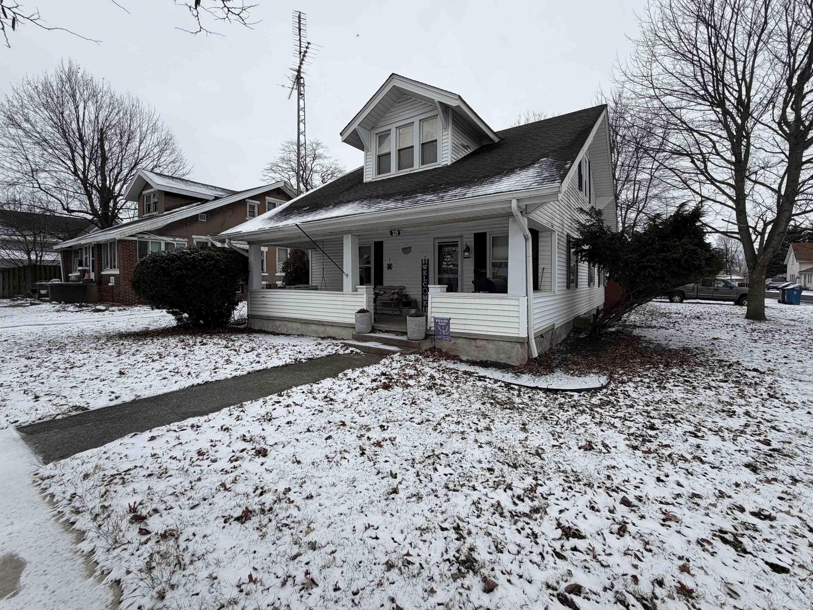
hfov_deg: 98.1
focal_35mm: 15
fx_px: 352
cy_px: 286
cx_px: 426
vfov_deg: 81.6
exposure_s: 1/770
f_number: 2.2
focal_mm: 2.22
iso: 25
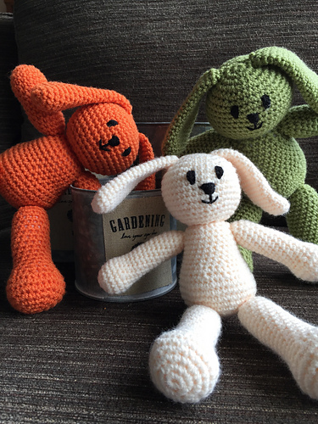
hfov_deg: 48.2
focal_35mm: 29
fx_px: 355
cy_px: 212
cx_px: 159
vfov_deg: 61.7
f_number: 2.2
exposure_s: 1/100
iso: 32
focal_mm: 4.15
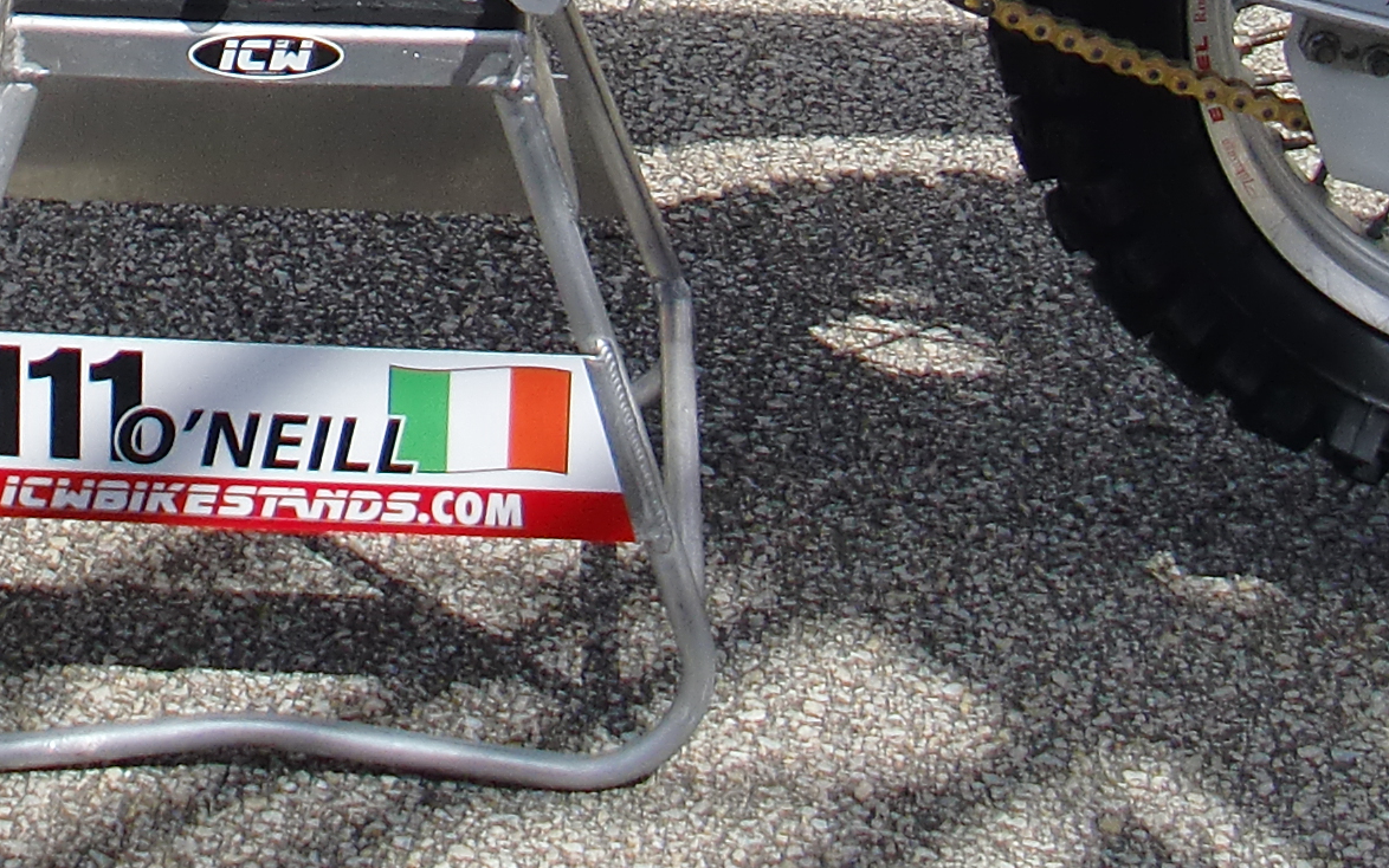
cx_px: 272
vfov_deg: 9.7
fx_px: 4922
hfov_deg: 16.0
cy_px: -594
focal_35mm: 130
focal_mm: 6.3
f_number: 7.9
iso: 64
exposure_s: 1/320
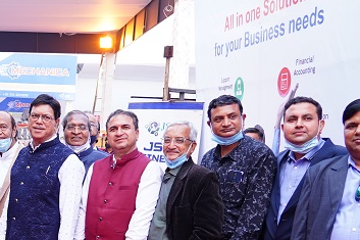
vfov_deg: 19.1
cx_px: -46
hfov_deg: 27.0
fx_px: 680
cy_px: 270
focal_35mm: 68
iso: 400
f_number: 4
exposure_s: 1/60
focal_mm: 24
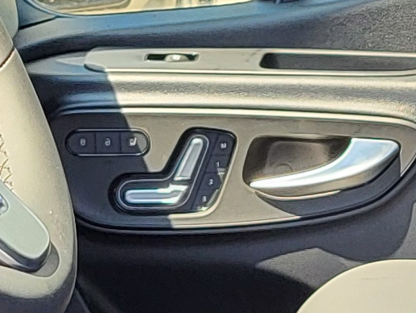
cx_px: 651
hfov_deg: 9.5
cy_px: 246
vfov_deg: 7.4
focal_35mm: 201
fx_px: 2416
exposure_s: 1/195
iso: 40
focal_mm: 5.4
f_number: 1.8
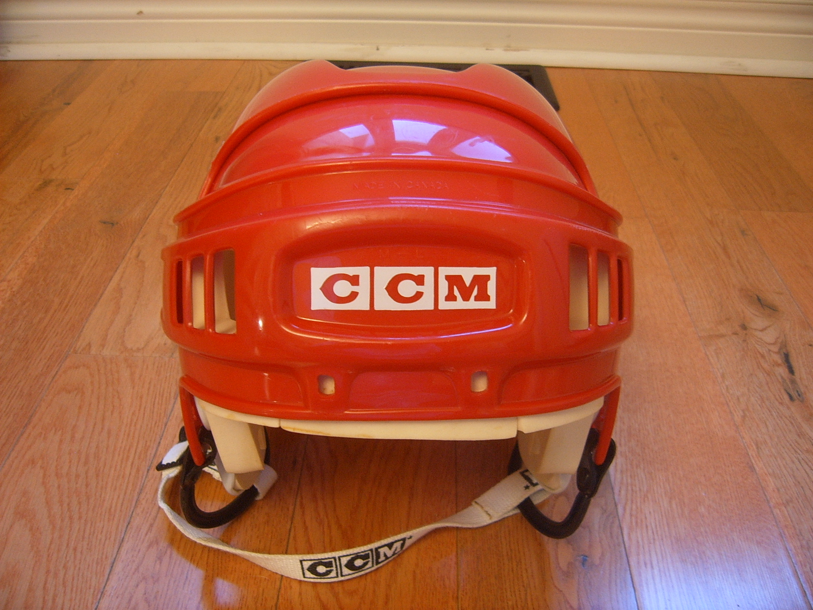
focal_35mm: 35
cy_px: 305
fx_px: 822
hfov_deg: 52.6
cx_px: 406
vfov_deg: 40.7
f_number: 2.8
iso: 100
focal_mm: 5.8
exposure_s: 1/6
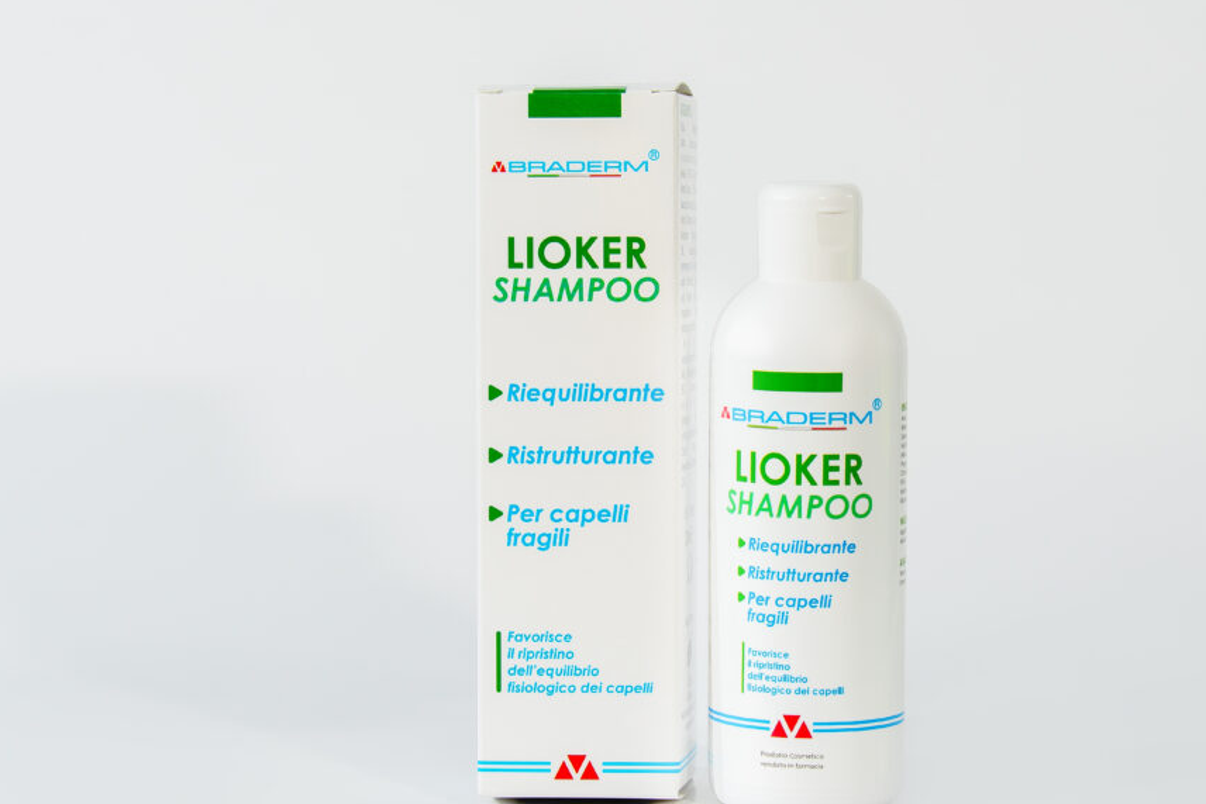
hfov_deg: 17.5
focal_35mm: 117
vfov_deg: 11.8
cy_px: 408
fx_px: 3906
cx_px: 683
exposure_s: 1/200
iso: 100
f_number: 5.6
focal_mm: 65
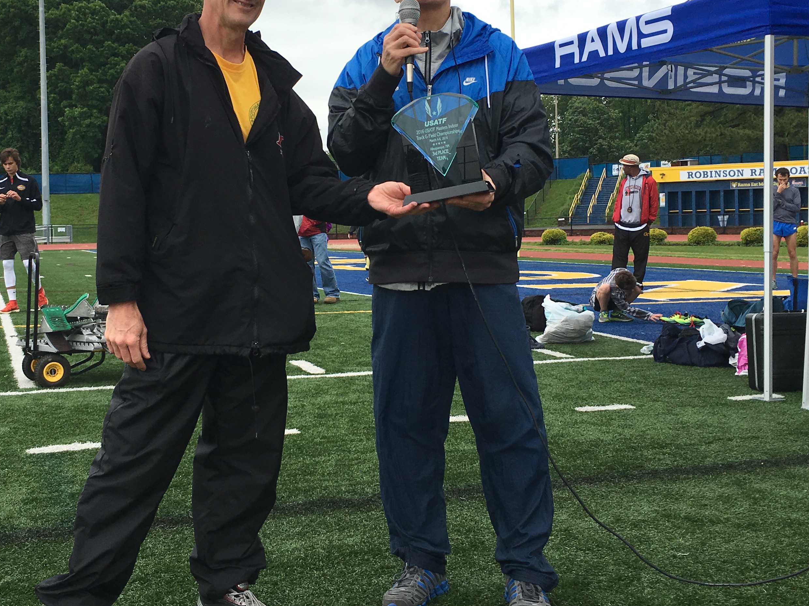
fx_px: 1098
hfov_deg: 40.3
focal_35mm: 47
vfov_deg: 30.7
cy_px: 223
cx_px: 344
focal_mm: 4.15
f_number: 2.2
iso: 25
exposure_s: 1/506
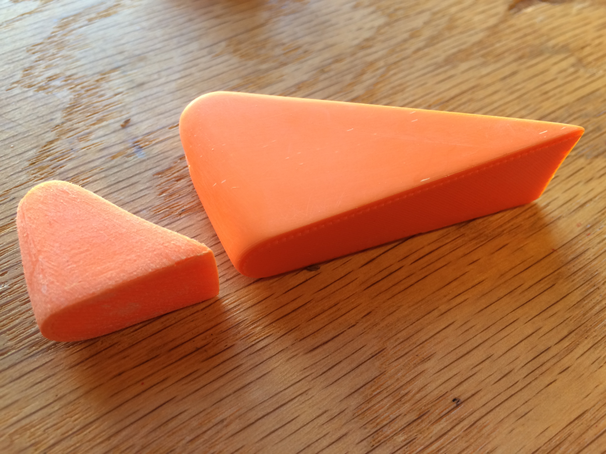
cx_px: 303
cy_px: 227
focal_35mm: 29
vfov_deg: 48.2
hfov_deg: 61.7
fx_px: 508
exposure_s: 1/30
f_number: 2.2
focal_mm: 4.15
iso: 50
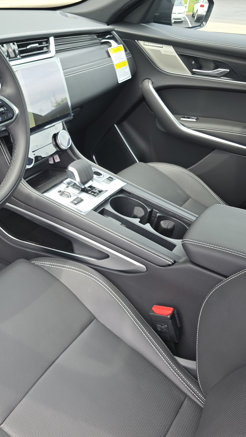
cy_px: 216
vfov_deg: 58.0
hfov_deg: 32.0
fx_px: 394
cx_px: 0
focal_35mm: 34
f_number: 1.7
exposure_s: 1/180
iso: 40
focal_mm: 6.3
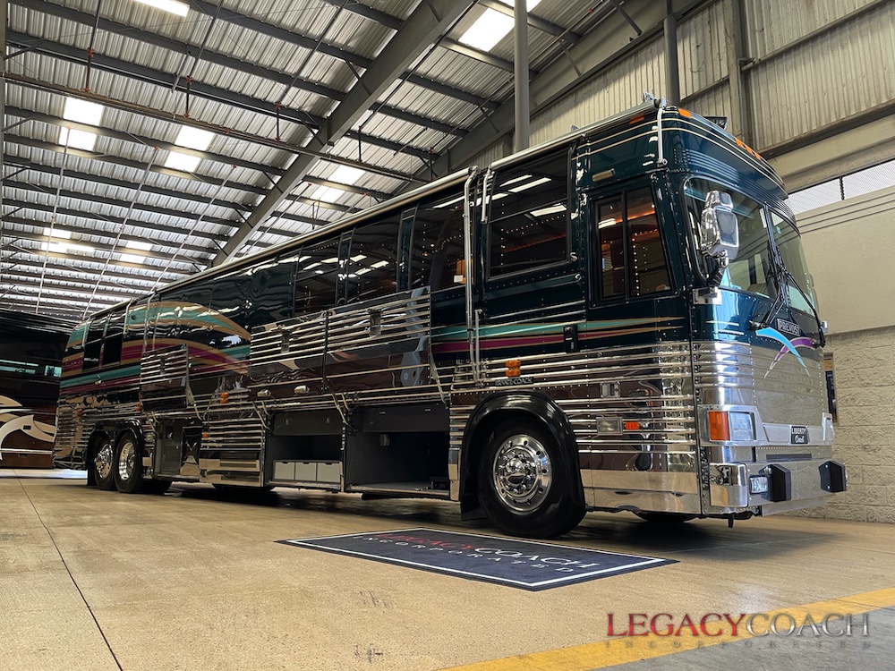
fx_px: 672
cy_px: 336
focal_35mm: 26
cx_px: 448
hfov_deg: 67.3
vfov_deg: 53.1
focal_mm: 4.2
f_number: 1.6
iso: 125
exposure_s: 1/74
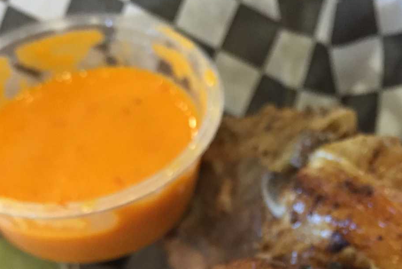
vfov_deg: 18.8
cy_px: 335
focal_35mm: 68
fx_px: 760
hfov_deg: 29.6
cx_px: 219
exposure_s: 1/24
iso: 250
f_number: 2.2
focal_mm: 4.15
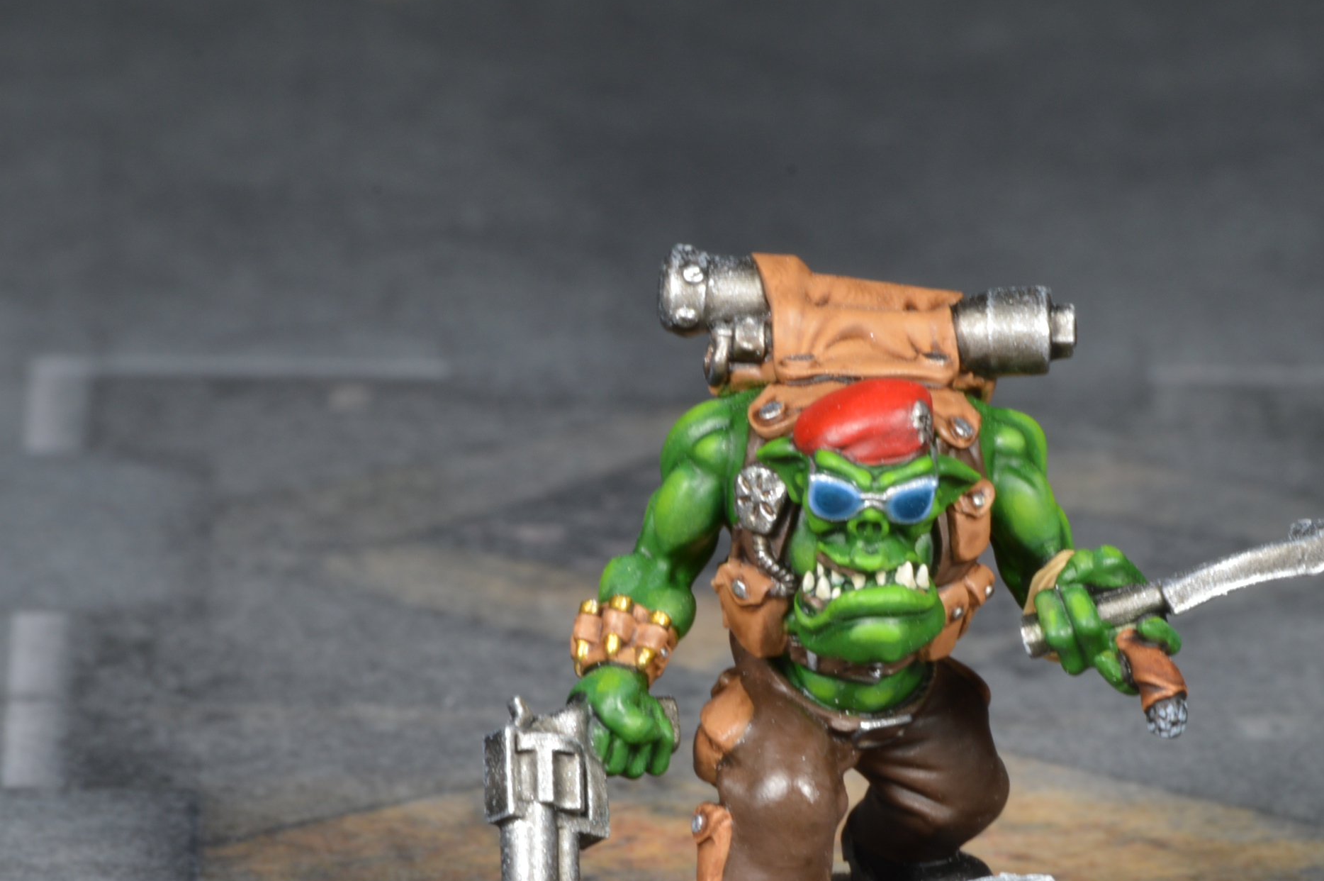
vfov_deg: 2.8
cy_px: 656
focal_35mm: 483
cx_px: 851
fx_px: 17748
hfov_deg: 4.3
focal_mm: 200
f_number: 32
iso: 100
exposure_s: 1/1.6
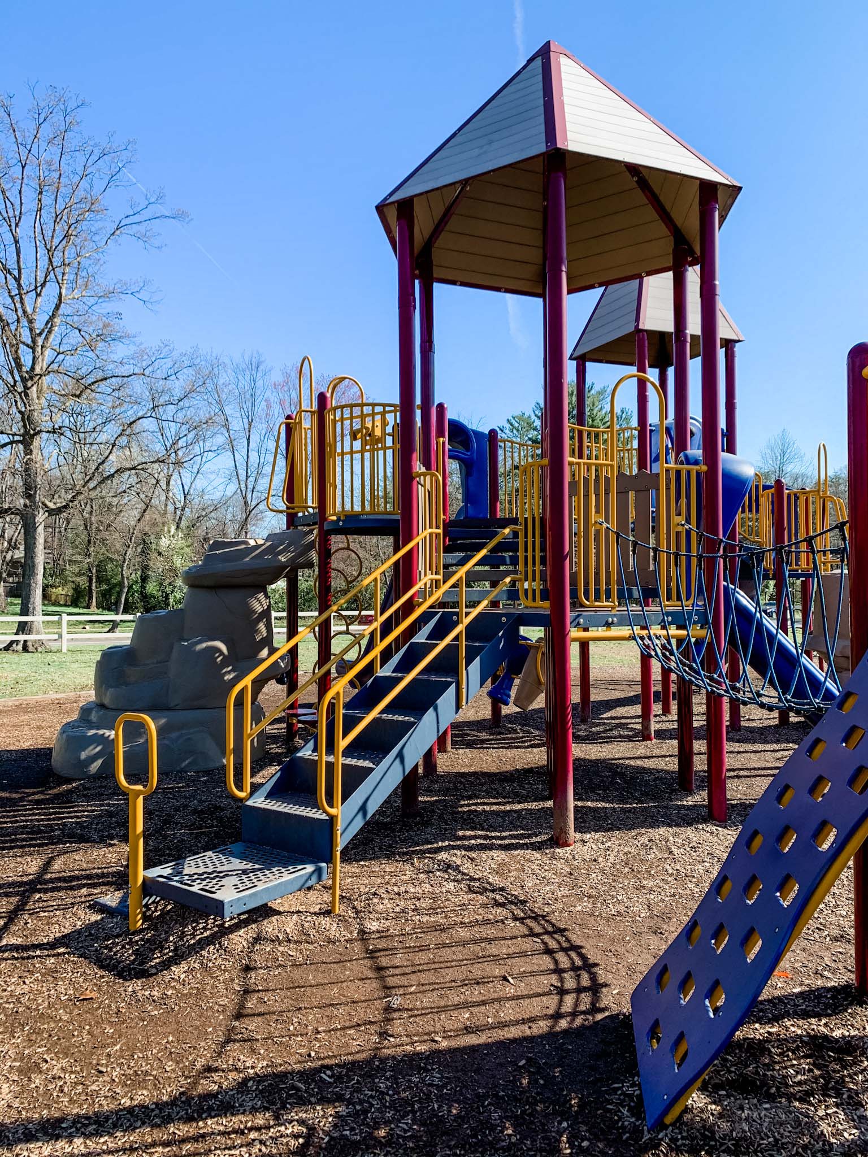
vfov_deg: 67.3
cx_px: 434
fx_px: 869
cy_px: 578
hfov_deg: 53.1
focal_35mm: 26
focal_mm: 4.25
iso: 25
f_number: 1.8
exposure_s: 1/1100
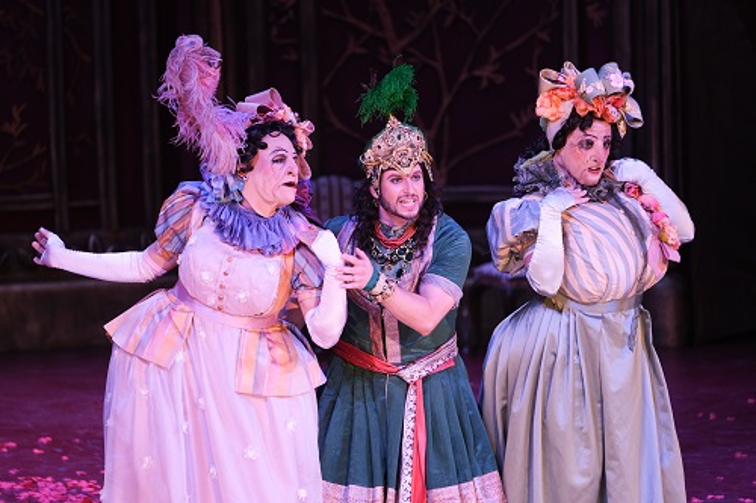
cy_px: 252
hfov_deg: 9.8
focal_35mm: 210
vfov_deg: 6.5
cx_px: 378
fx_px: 4408
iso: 800
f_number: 2.8
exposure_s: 1/250
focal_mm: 140
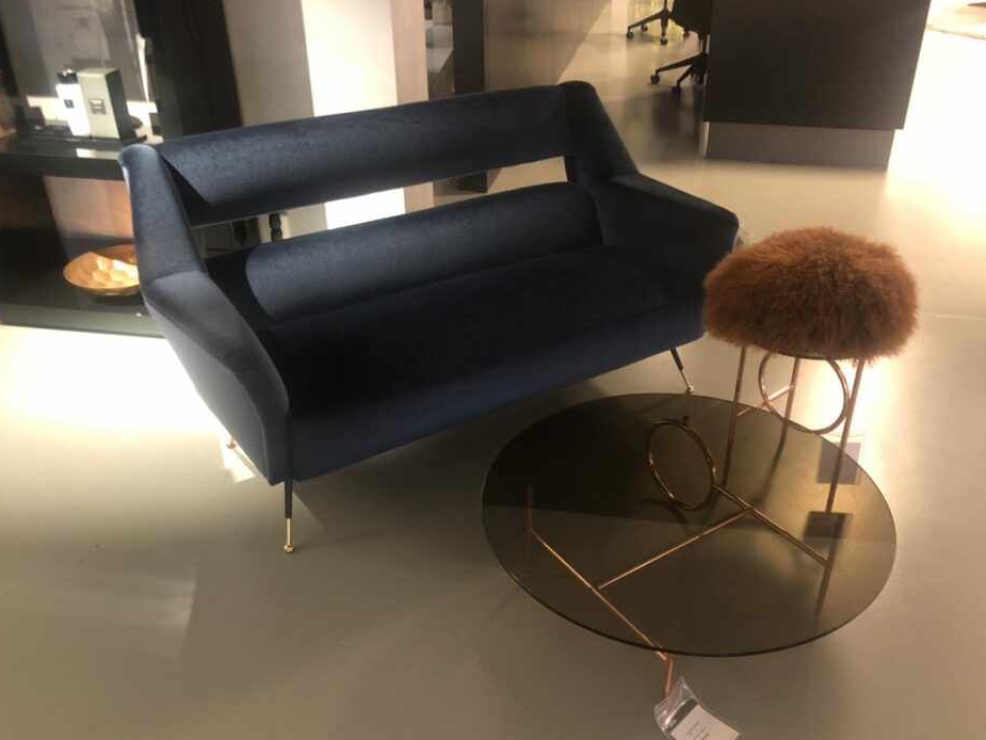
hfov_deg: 58.3
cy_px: 407
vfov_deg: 45.4
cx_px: 532
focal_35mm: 31
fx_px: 883
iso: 100
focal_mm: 3.99
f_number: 1.8
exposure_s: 1/7
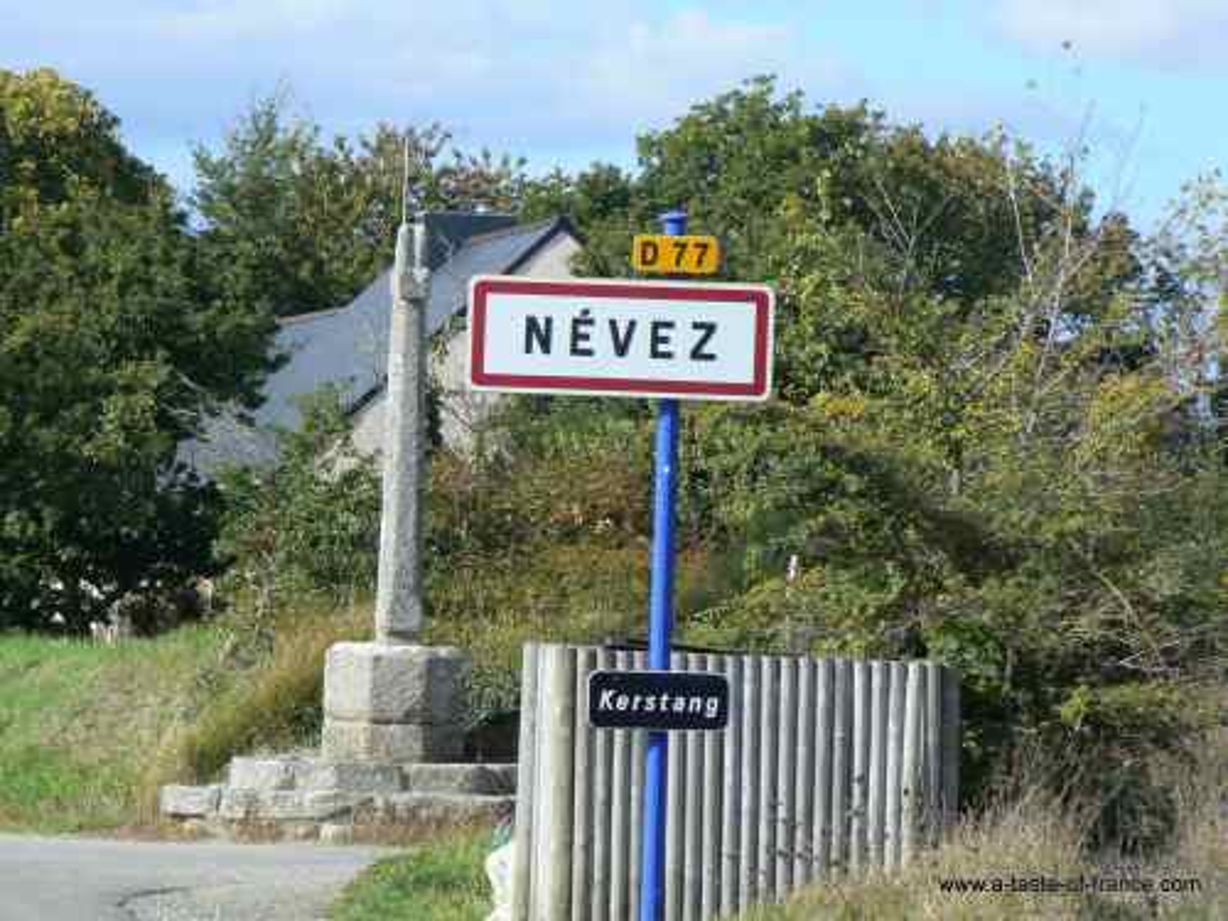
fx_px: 7130
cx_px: 614
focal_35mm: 201
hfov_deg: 9.8
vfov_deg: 7.4
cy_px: 460
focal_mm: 33.5
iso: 80
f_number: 5.6
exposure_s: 1/320
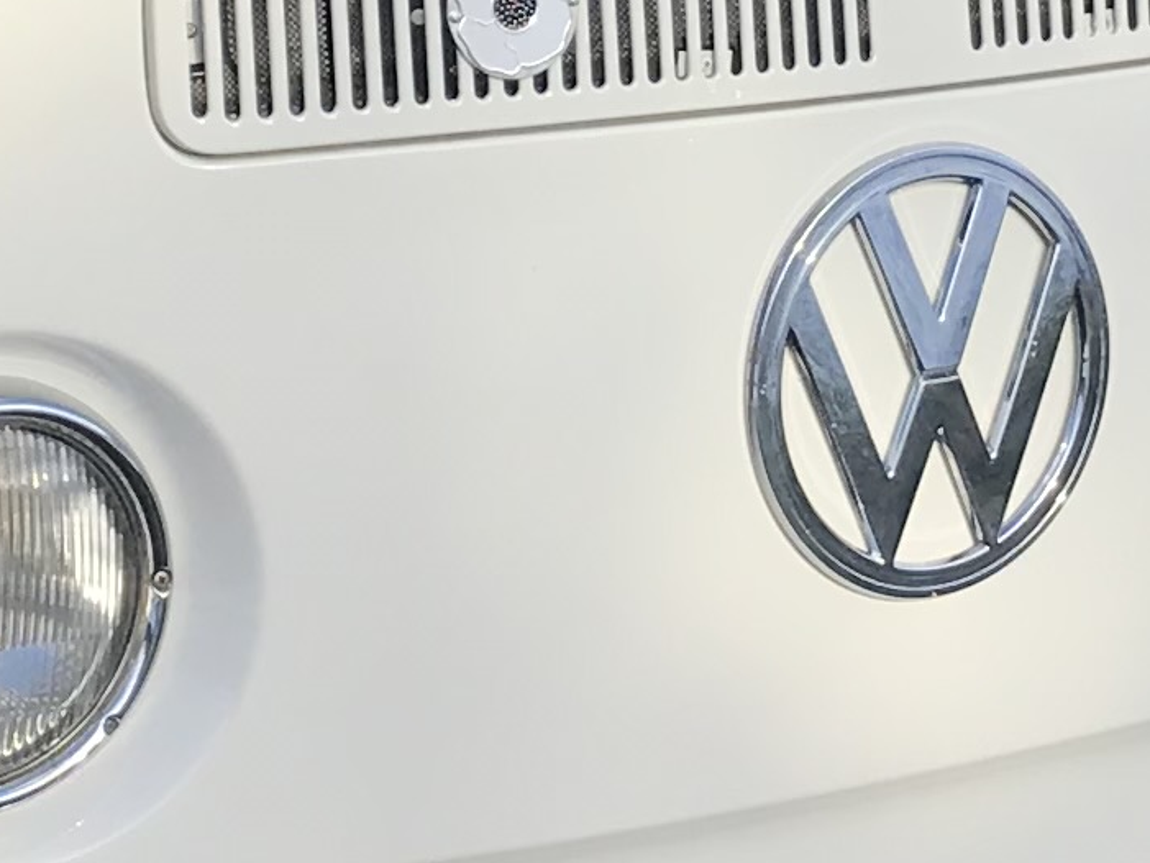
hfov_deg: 12.2
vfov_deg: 9.1
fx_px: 5350
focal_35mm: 161
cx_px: 819
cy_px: -305
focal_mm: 3.99
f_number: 1.8
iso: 20
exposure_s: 1/847
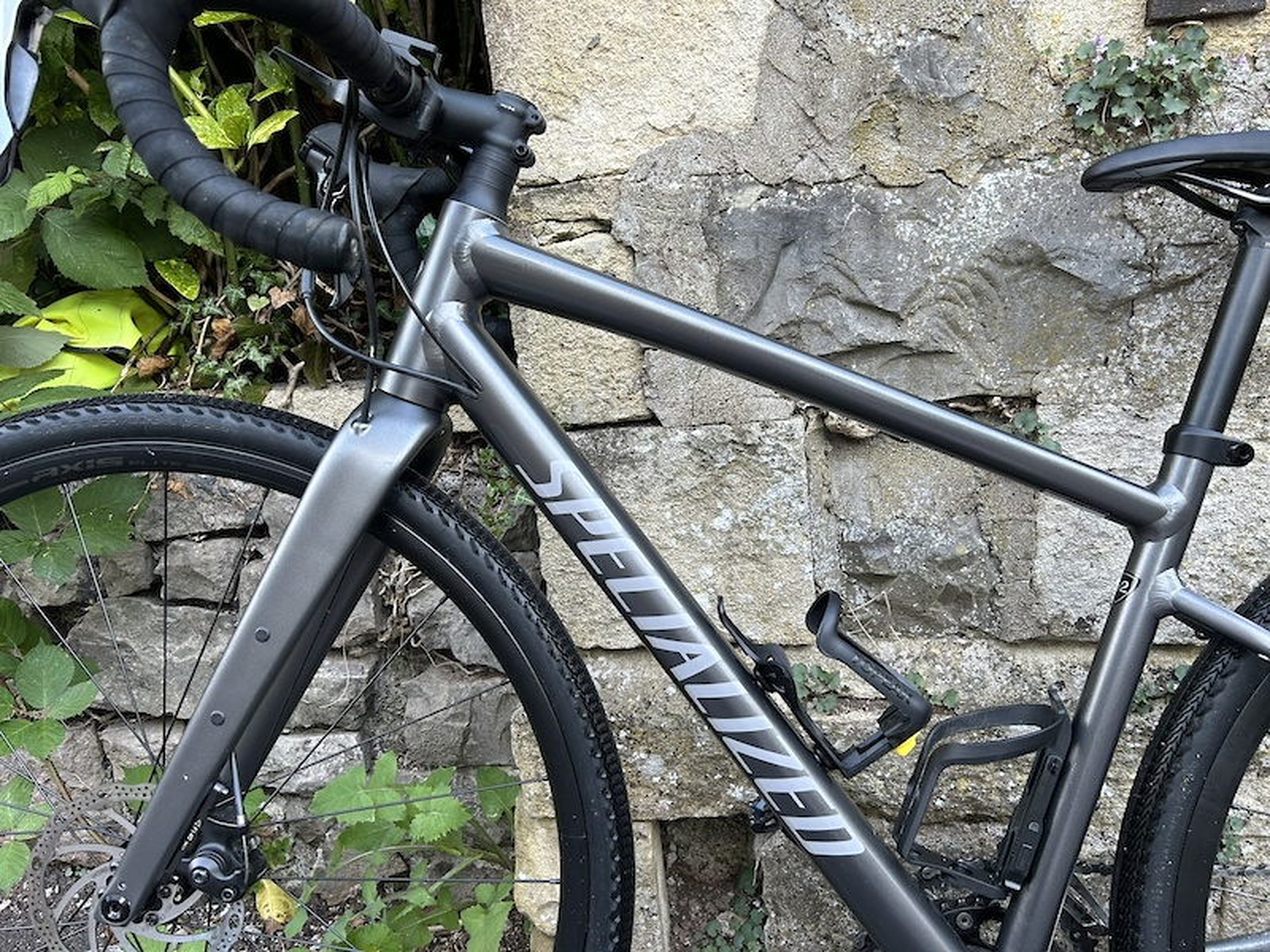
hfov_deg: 67.3
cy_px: 476
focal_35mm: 26
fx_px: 954
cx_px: 635
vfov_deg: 53.1
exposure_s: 1/121
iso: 100
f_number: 1.5
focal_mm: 5.7
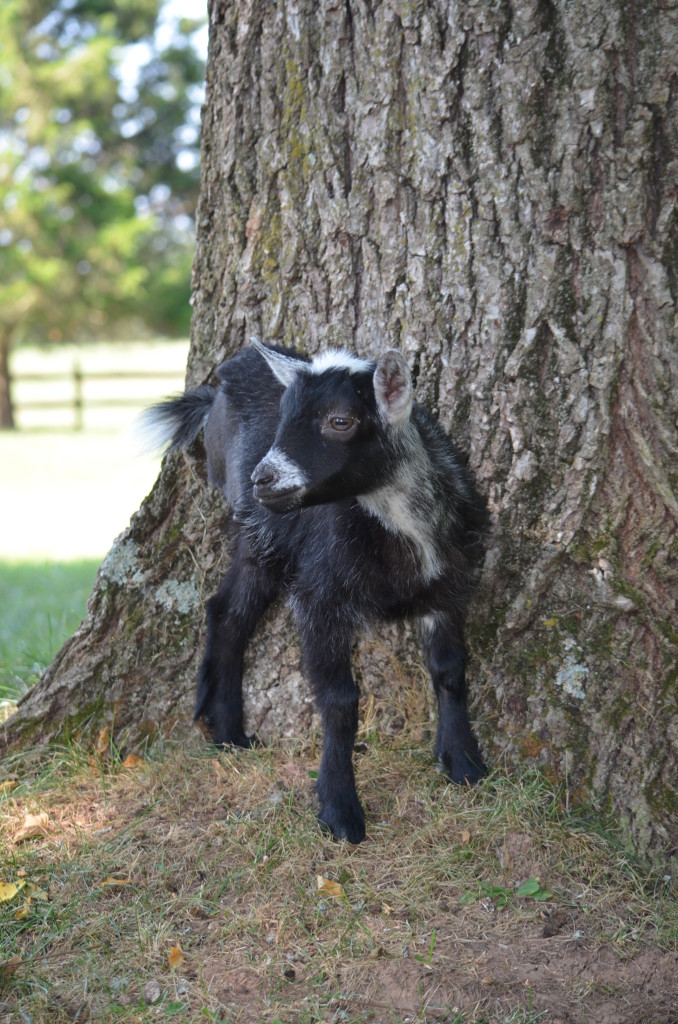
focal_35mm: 82
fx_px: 2342
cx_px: 339
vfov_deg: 24.7
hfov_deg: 16.5
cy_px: 512
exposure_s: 1/125
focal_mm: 55
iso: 280
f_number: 4.5
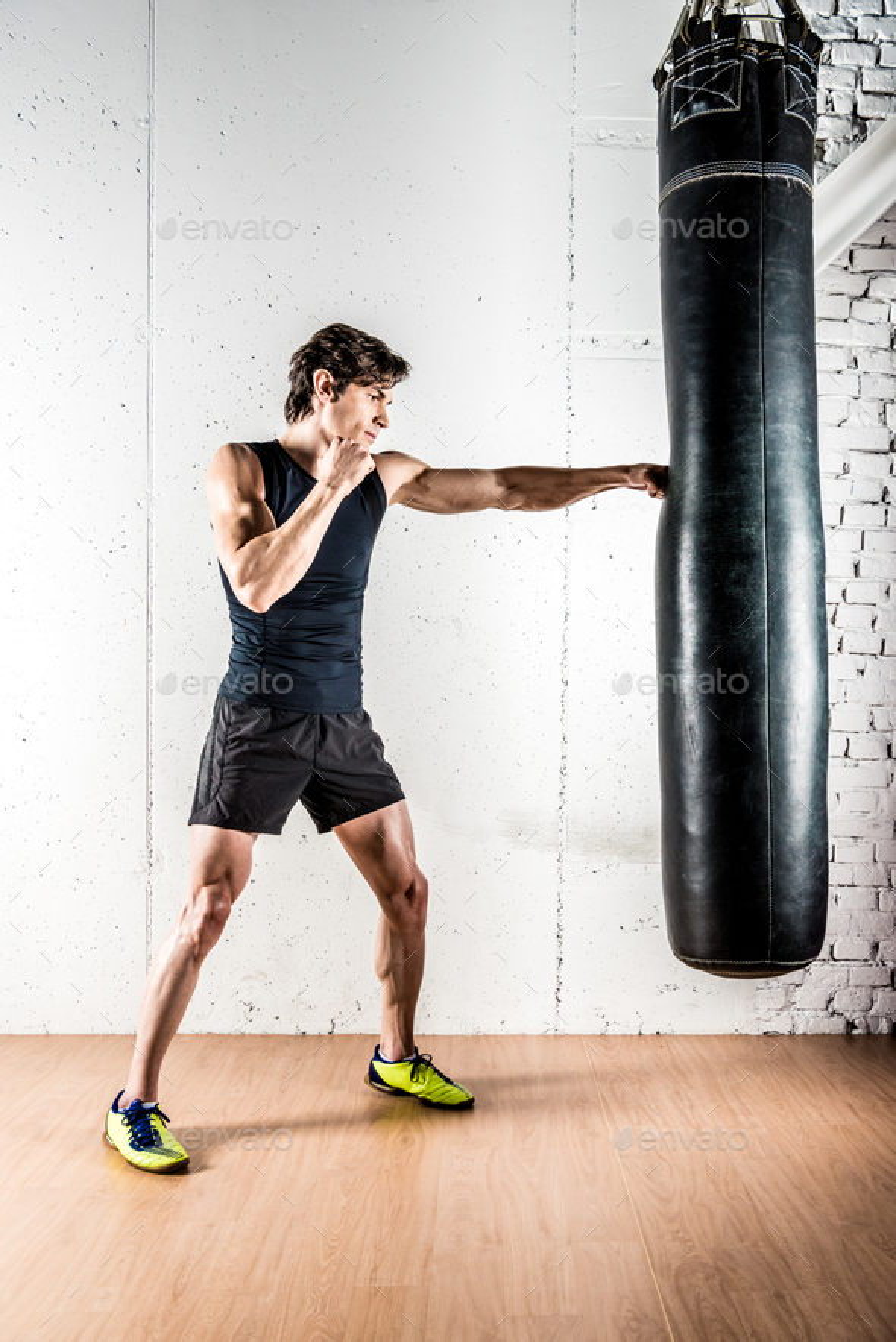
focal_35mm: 31
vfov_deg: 60.3
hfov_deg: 42.4
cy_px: 671
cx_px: 448
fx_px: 1156
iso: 400
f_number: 8
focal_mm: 31
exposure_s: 1/250
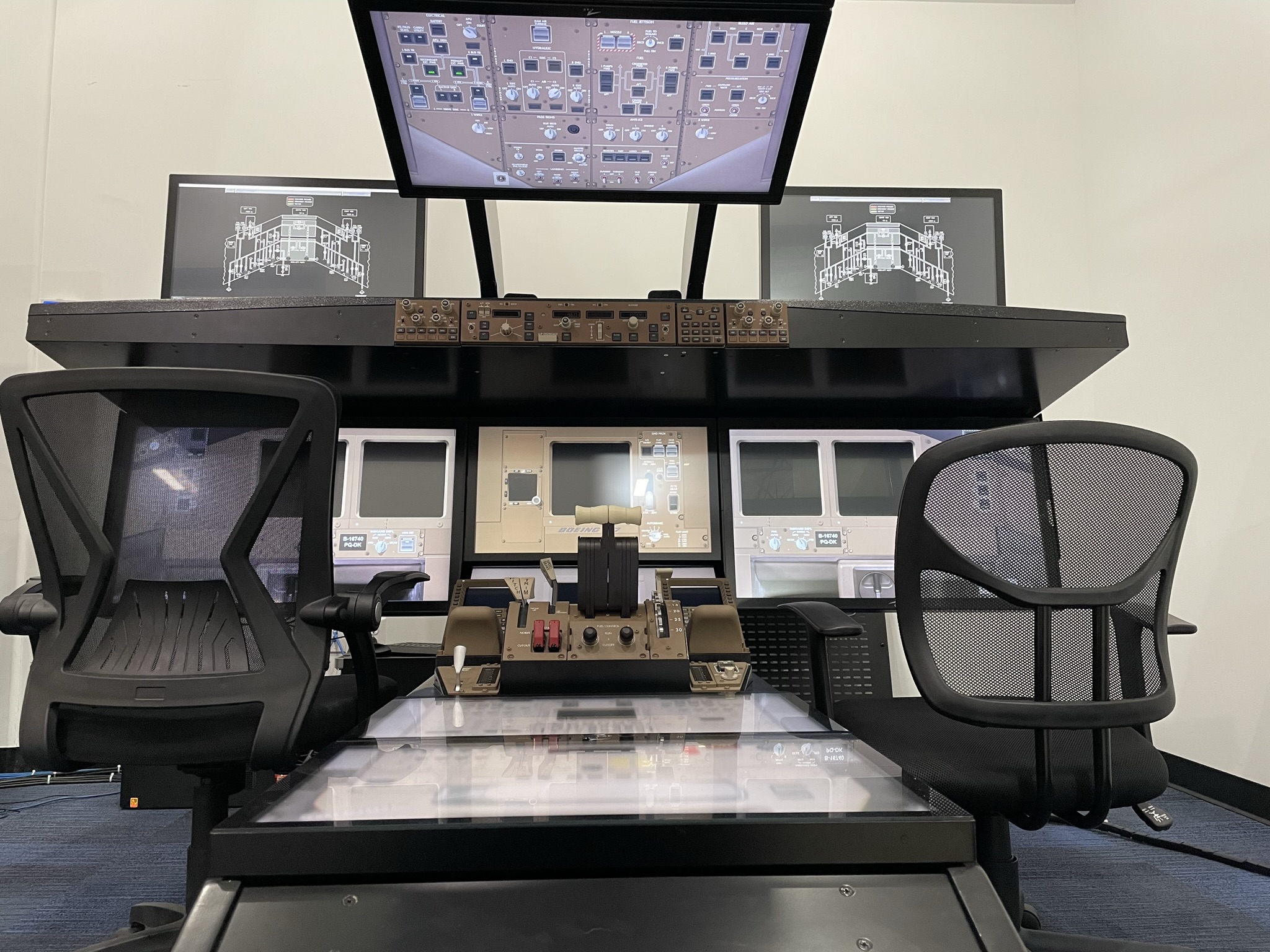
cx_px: 635
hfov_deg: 67.3
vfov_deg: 53.1
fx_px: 954
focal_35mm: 26
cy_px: 476
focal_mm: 4.2
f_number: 1.6
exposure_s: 1/60
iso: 200
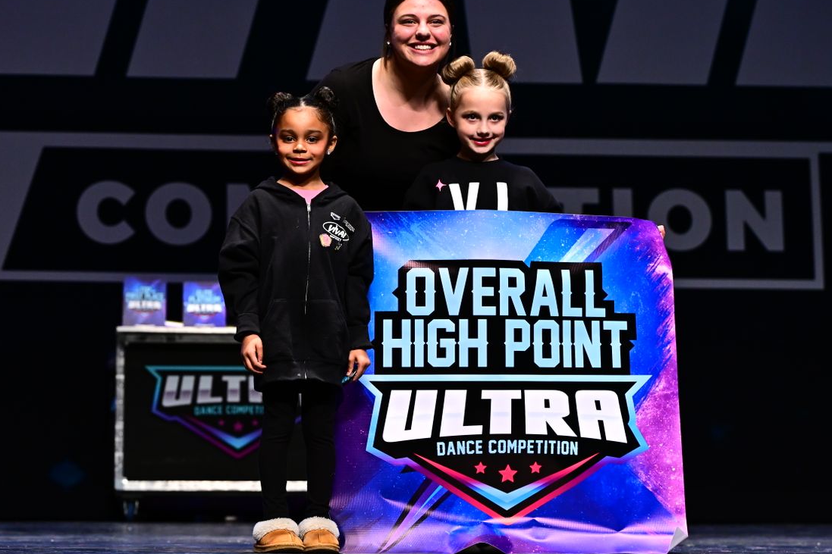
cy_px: 246
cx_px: 419
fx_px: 2495
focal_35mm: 108
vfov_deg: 12.7
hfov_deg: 18.9
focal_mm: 79
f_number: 4
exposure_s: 1/800
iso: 2500
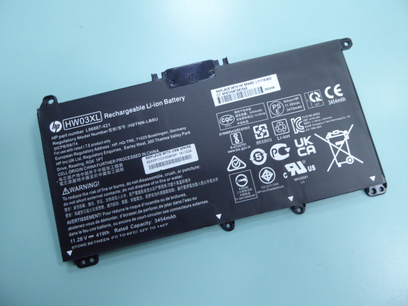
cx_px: 204
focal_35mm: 24
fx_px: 283
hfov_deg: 71.6
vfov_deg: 56.8
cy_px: 153
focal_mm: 4.3
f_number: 3.5
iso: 400
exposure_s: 1/25
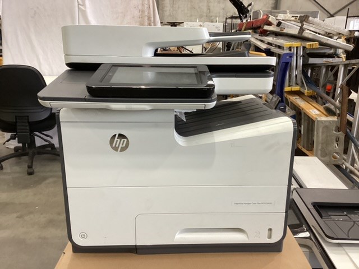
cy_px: 134
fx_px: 321
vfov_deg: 45.4
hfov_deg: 58.4
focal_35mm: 31
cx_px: 180
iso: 200
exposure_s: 1/50
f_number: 2.4
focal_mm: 3.3
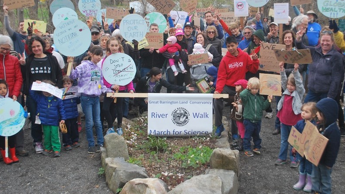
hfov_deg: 47.3
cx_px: 185
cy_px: 79
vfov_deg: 27.7
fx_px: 393
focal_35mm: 43
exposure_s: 1/100
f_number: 5
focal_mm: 24
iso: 200
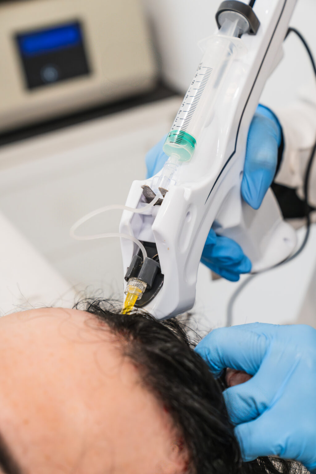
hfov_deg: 19.7
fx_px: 908
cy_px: 237
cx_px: 158
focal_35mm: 69
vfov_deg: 29.2
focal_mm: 69
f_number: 5.6
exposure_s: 1/250
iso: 4000
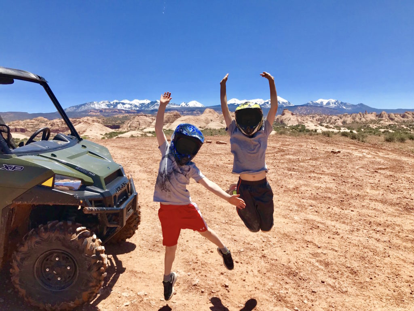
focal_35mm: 28
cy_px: 156
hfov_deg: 63.4
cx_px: 207
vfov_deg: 49.7
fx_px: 335
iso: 20
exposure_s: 1/2660
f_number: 1.8
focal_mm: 3.99
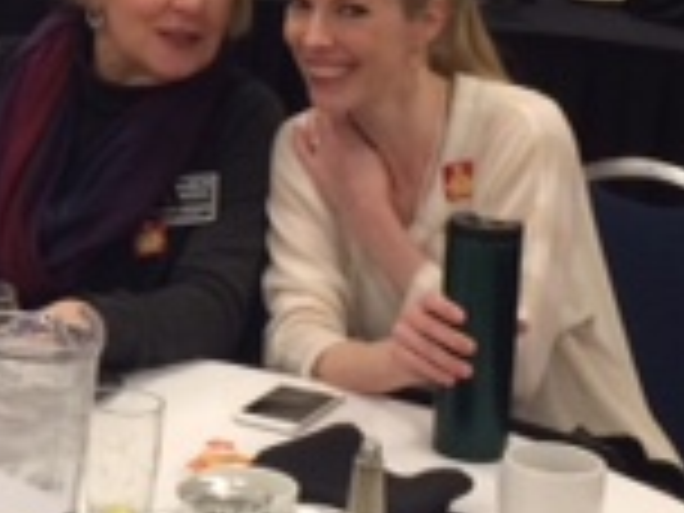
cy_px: 68
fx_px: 2411
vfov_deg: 12.1
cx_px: -76
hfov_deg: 15.7
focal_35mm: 122
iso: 100
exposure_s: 1/30
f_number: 2.2
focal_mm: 4.15
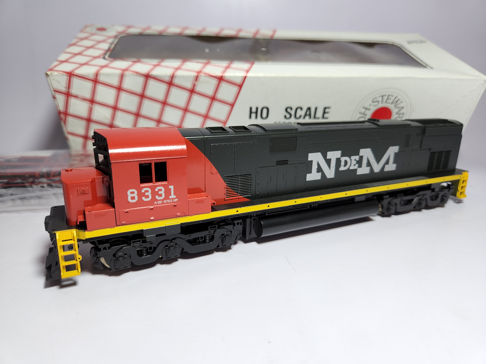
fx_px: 323
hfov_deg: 73.9
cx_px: 243
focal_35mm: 23
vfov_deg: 58.9
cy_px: 182
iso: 80
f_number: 1.8
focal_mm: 5.4
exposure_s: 1/180
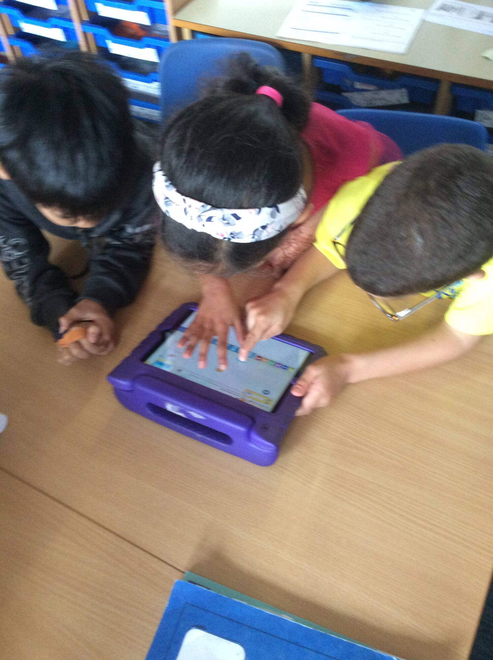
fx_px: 609
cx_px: 246
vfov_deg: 56.9
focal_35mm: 32
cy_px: 330
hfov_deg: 44.1
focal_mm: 3.3
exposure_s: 1/25
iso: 160
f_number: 2.4
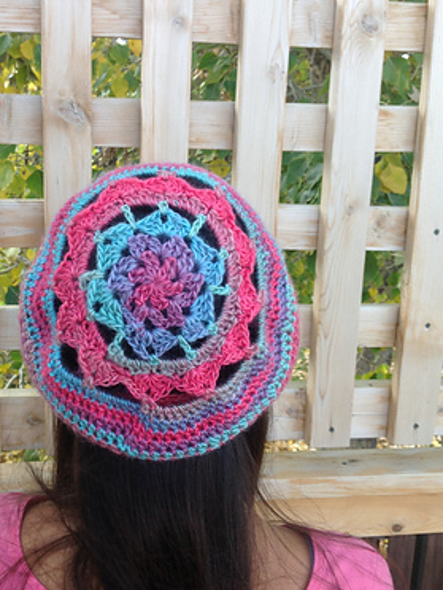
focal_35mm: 47
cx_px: 168
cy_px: 285
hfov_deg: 30.8
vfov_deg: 40.4
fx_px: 802
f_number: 2.4
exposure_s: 1/302
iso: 50
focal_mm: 4.28
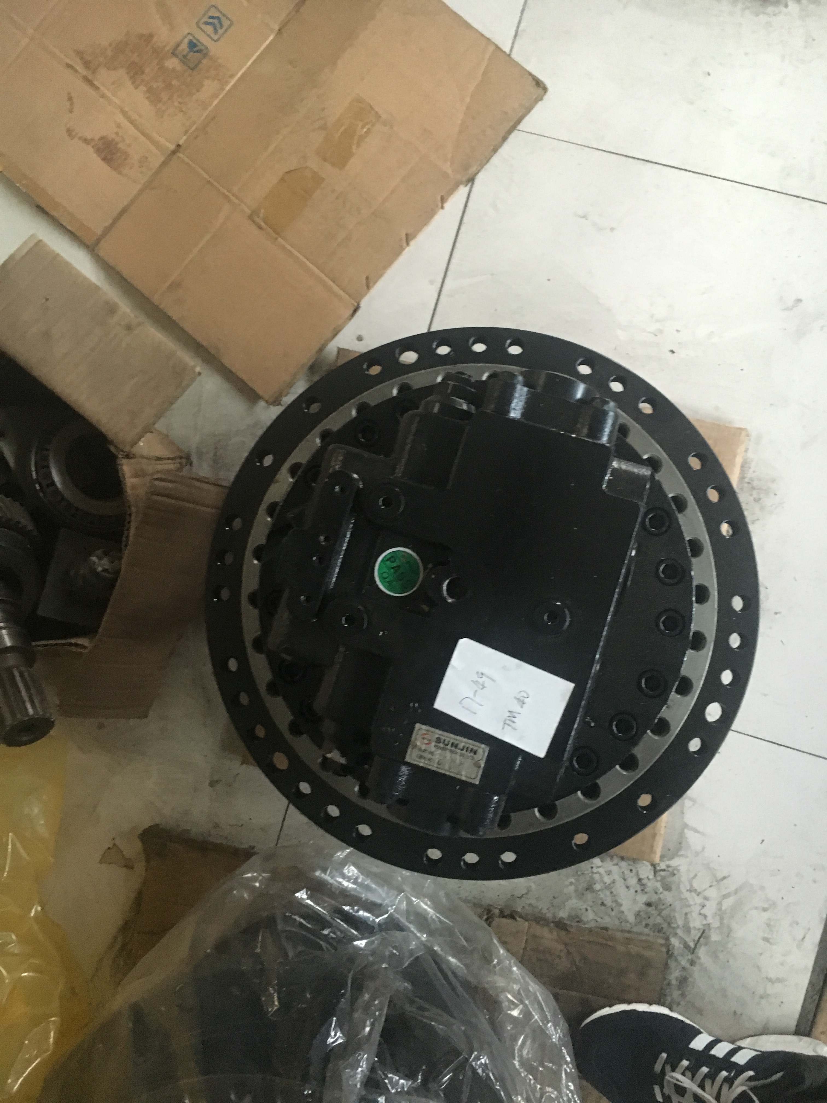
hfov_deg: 48.2
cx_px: 414
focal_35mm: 29
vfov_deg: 61.7
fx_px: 924
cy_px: 552
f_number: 2.2
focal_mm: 4.15
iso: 250
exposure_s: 1/17
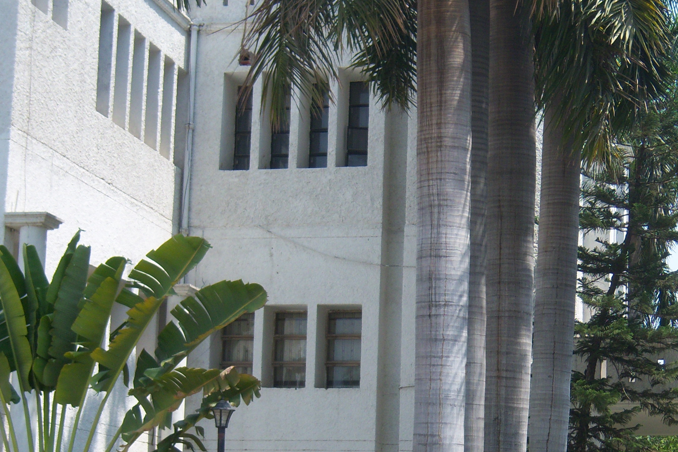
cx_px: 476
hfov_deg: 23.5
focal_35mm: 86
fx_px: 1619
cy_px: 340
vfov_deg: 15.8
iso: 80
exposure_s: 1/800
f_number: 3.4
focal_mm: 10.3
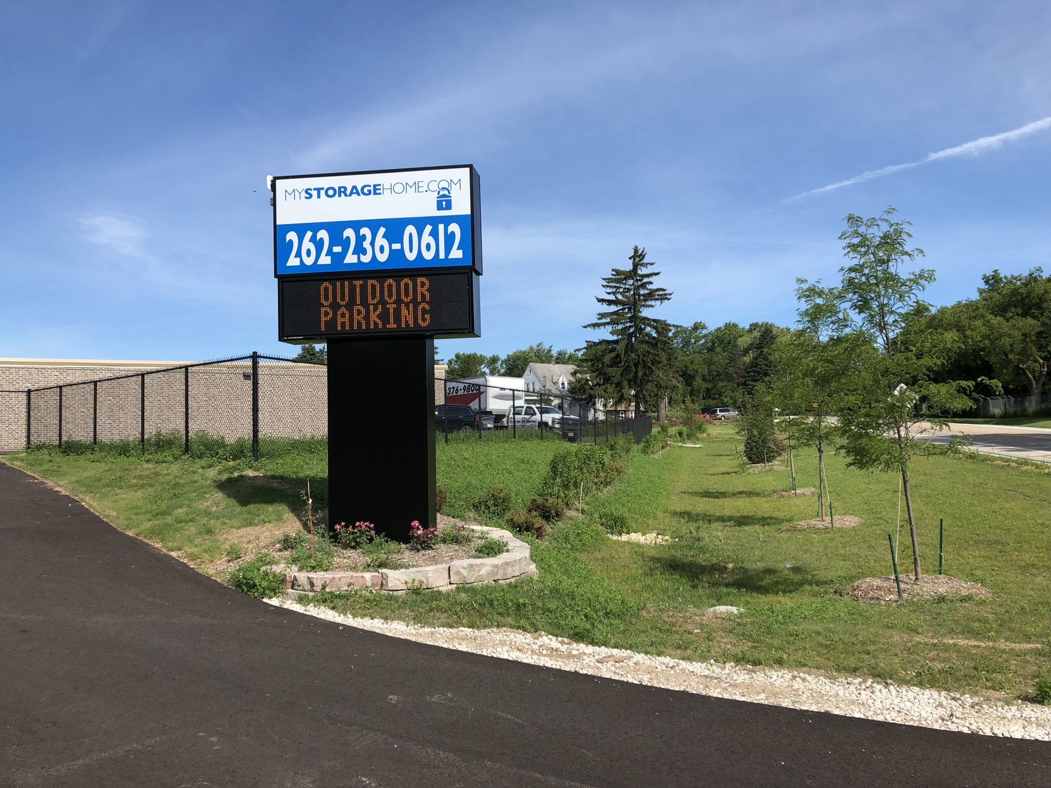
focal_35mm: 28
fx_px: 850
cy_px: 394
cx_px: 526
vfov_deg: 49.7
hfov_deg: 63.4
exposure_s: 1/2024
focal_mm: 3.99
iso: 20
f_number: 1.8
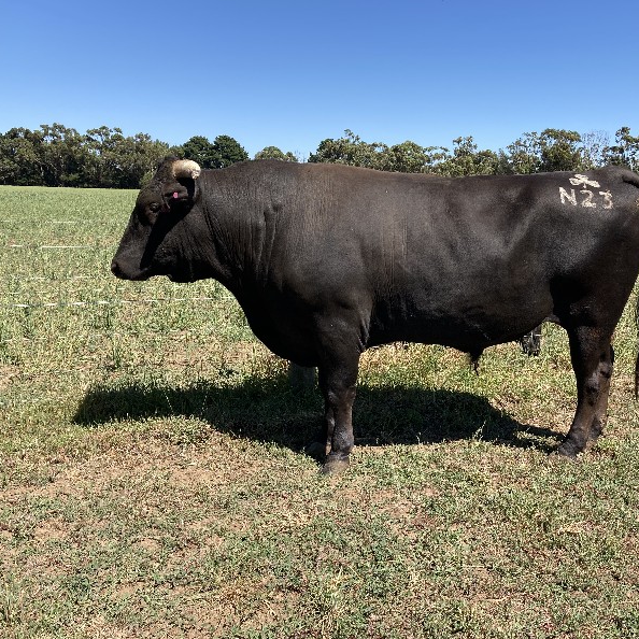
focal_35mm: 34
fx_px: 710
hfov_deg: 48.0
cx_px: 399
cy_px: 320
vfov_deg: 48.5
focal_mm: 3.99
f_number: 1.8
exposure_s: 1/1297
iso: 20
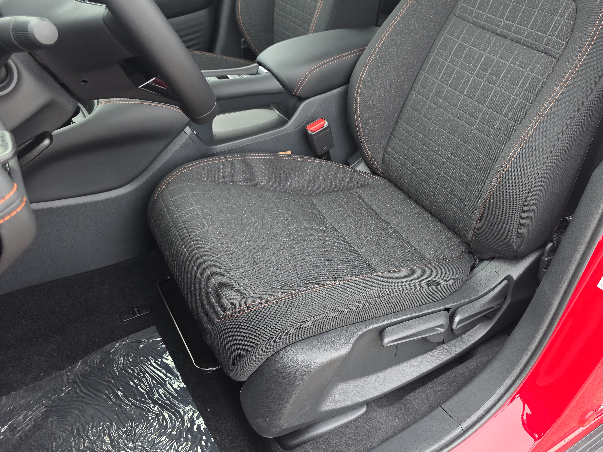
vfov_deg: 46.6
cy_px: 189
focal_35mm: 30
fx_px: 523
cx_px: 365
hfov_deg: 59.4
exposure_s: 1/180
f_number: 1.7
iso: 40
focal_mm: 6.3
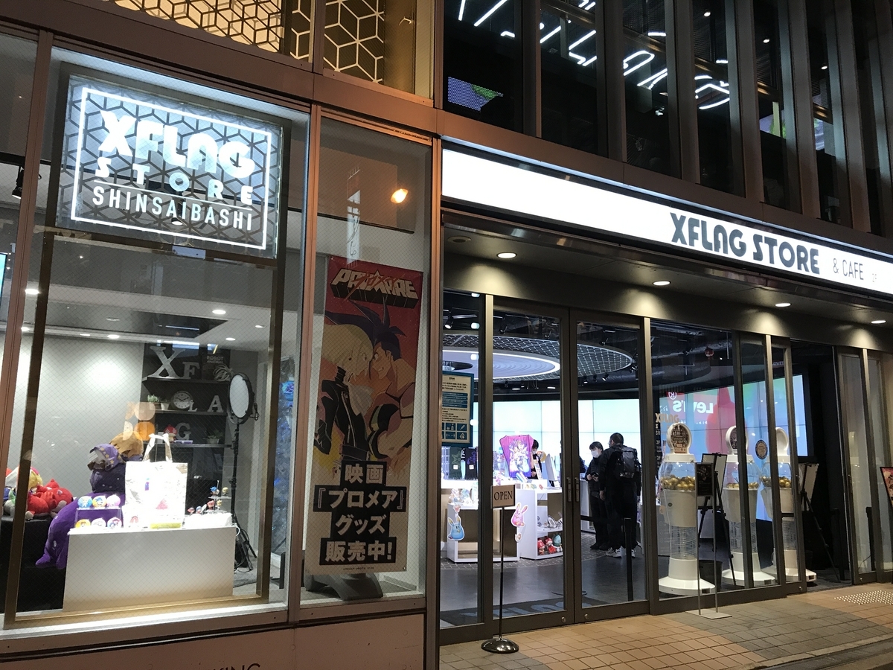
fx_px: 722
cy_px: 335
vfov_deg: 49.7
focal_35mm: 28
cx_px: 446
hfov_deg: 63.4
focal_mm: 3.99
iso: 40
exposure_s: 1/30
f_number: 1.8
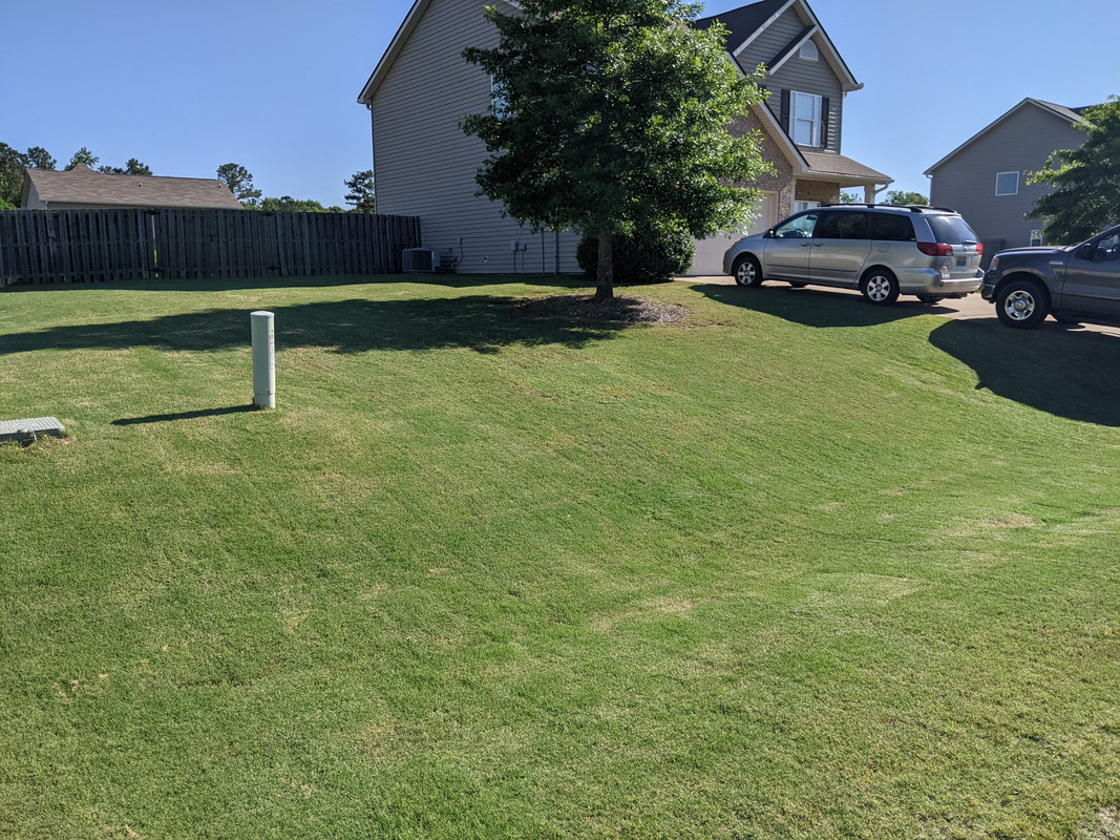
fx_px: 873
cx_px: 560
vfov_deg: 51.3
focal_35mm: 27
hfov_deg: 65.3
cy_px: 420
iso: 59
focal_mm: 4.44
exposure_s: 1/3906
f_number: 1.8
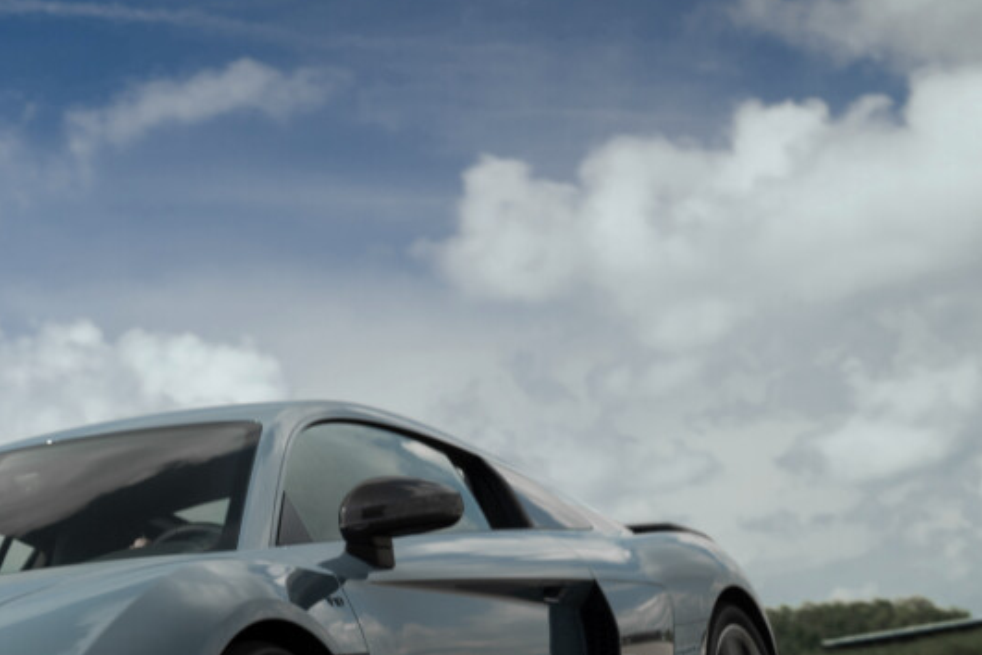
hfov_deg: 20.8
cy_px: 609
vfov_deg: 14.2
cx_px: 11
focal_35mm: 95
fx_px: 2591
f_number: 2.8
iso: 50
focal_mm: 35
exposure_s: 1/80
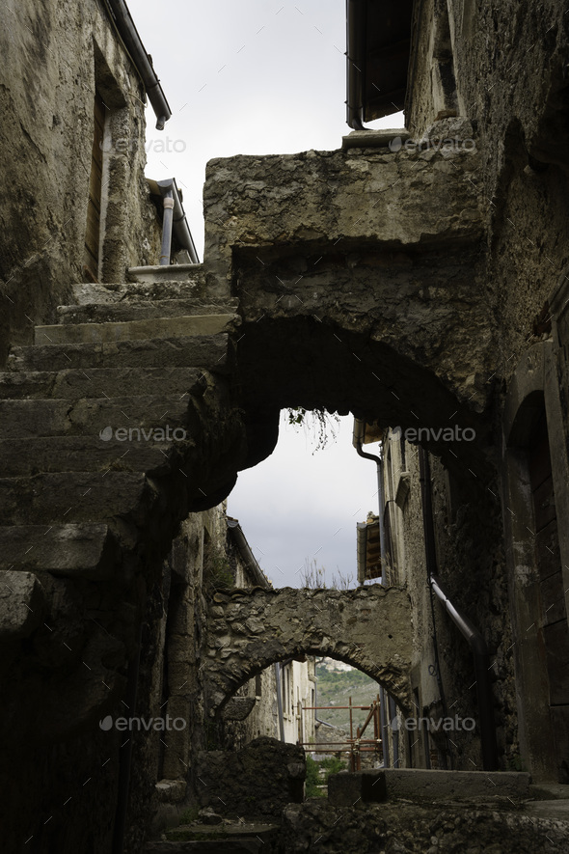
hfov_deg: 32.3
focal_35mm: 41
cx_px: 284
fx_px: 981
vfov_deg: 47.0
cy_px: 427
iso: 100
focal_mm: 41.4
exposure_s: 1/100
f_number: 7.1
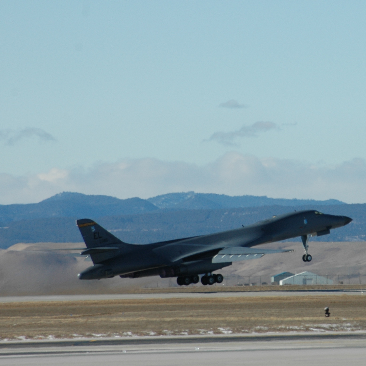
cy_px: 188
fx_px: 6089
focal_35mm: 509
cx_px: 299
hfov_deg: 3.4
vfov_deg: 3.4
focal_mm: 200
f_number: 8
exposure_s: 1/1000
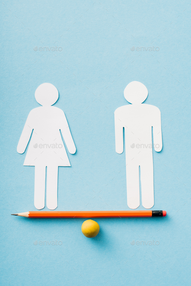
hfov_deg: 27.0
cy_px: 143
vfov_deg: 39.6
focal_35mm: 50
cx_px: 96
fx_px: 398
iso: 250
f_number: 5.6
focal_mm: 50
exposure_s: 1/200
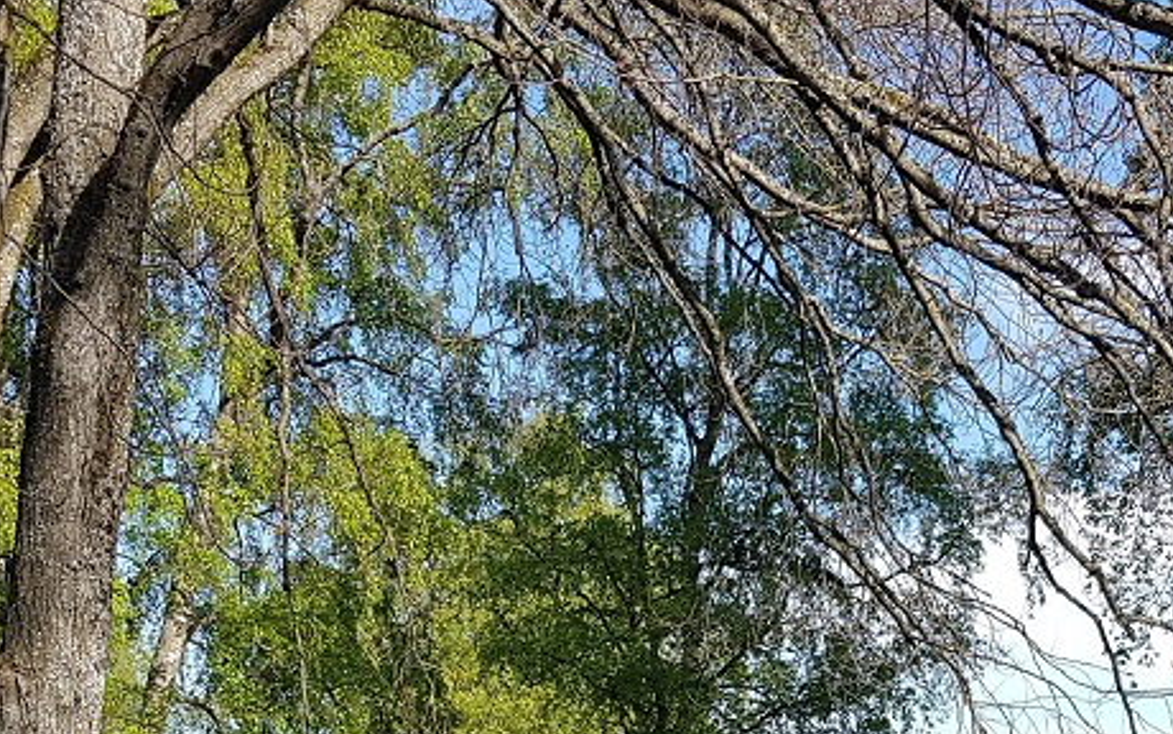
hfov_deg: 29.8
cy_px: 943
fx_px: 2207
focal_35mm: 69
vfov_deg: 17.7
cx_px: 638
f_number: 1.7
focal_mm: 4.2
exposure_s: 1/1092
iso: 40
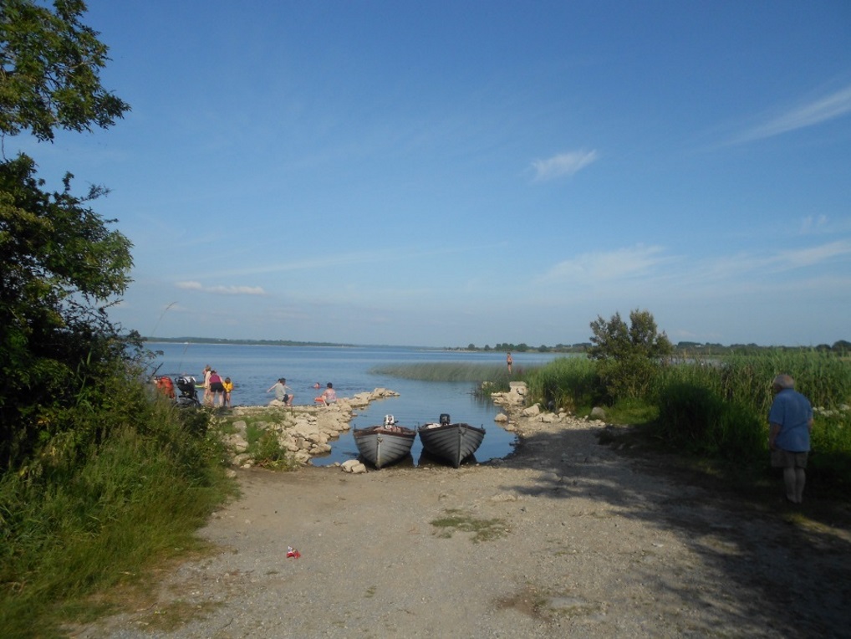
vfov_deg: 53.1
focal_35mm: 26
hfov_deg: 67.3
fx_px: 639
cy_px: 320
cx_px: 426
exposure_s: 1/1250
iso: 80
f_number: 3.2
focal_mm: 4.6
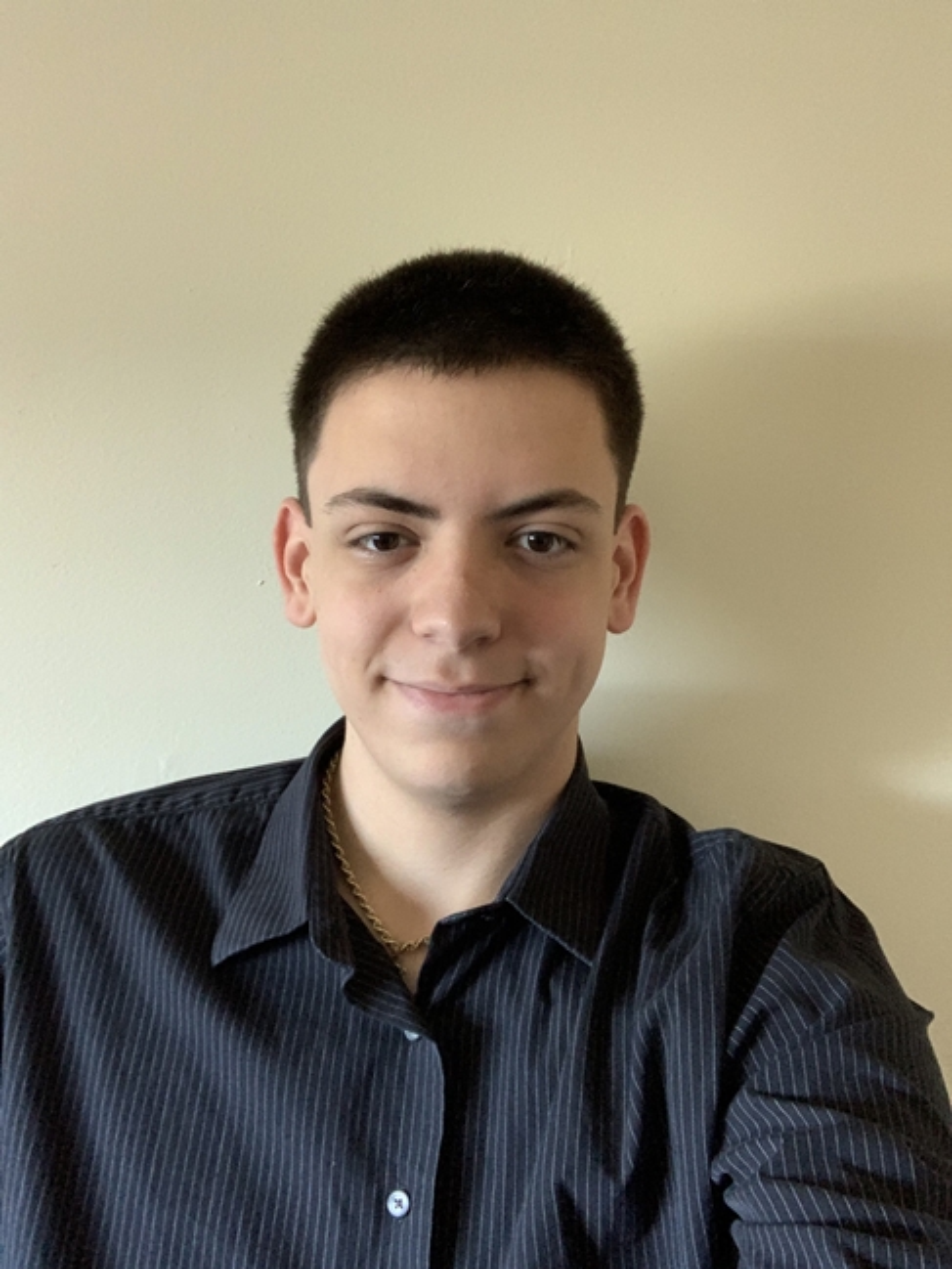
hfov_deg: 44.2
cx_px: 476
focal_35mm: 32
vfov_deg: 56.8
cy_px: 634
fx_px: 1173
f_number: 2.2
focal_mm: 2.87
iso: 320
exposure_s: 1/49
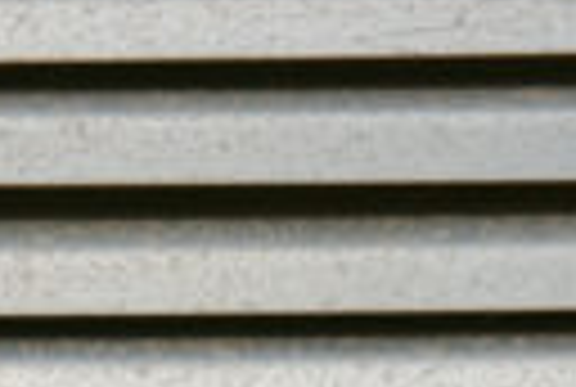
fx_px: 3897
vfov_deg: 5.6
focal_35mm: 243
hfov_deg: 8.5
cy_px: 605
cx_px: 263
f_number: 7.1
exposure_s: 1/1000
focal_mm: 70
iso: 400
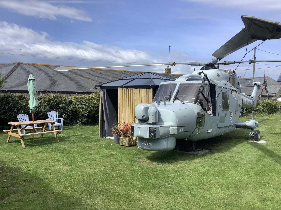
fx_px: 252
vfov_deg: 45.4
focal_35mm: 31
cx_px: 140
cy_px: 105
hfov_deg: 58.4
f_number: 2.4
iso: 25
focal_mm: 3.3
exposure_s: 1/1253
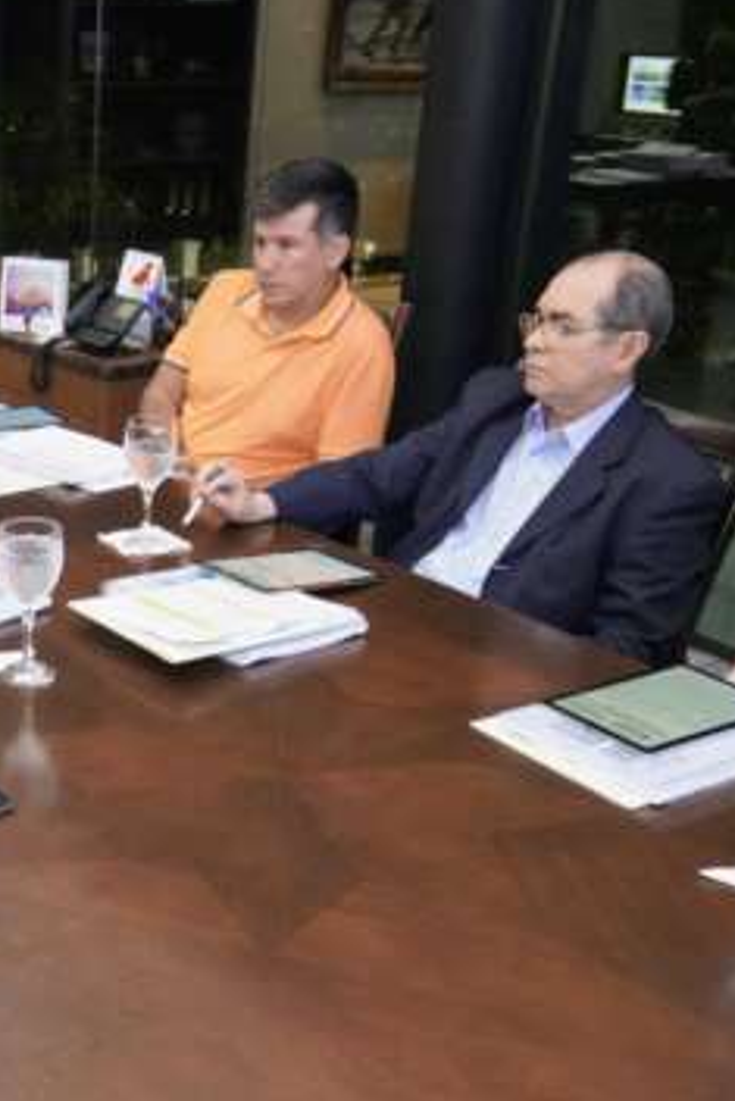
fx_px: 1468
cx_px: 19
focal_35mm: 48
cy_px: 658
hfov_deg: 26.7
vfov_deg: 40.9
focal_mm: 22
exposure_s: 1/200
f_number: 4
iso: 6400
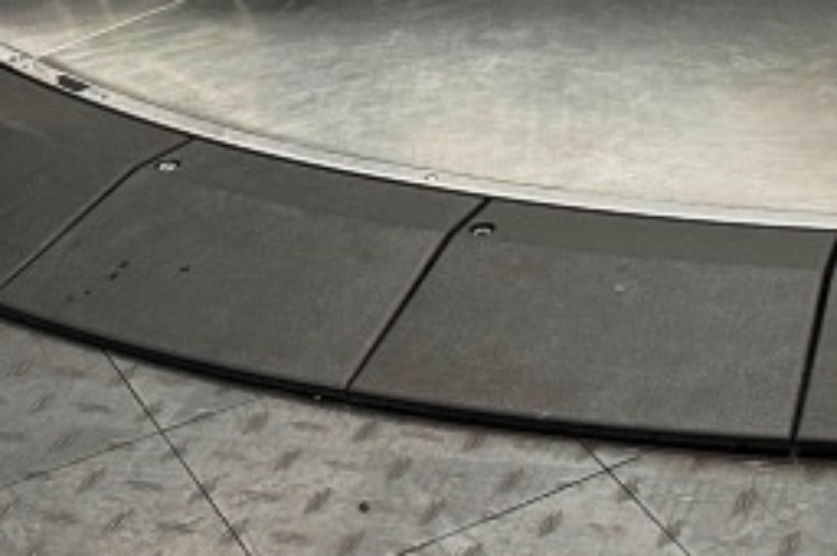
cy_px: -350
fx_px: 2322
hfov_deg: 19.4
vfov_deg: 12.7
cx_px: 961
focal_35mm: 100
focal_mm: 6.86
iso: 250
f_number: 1.78
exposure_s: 1/60
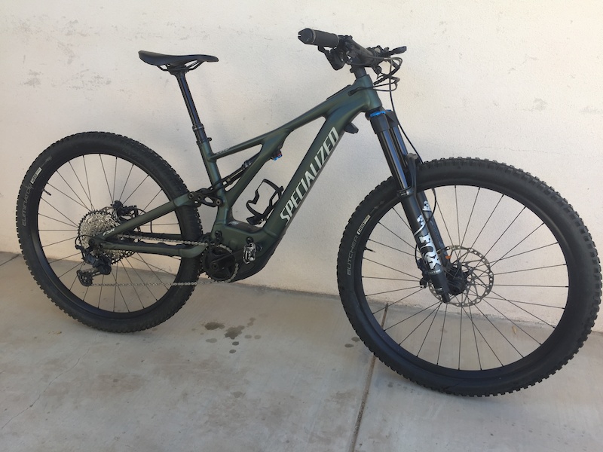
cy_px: 226
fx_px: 505
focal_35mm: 29
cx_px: 302
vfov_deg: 48.2
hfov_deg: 61.7
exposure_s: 1/138
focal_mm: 4.15
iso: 32
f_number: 2.2
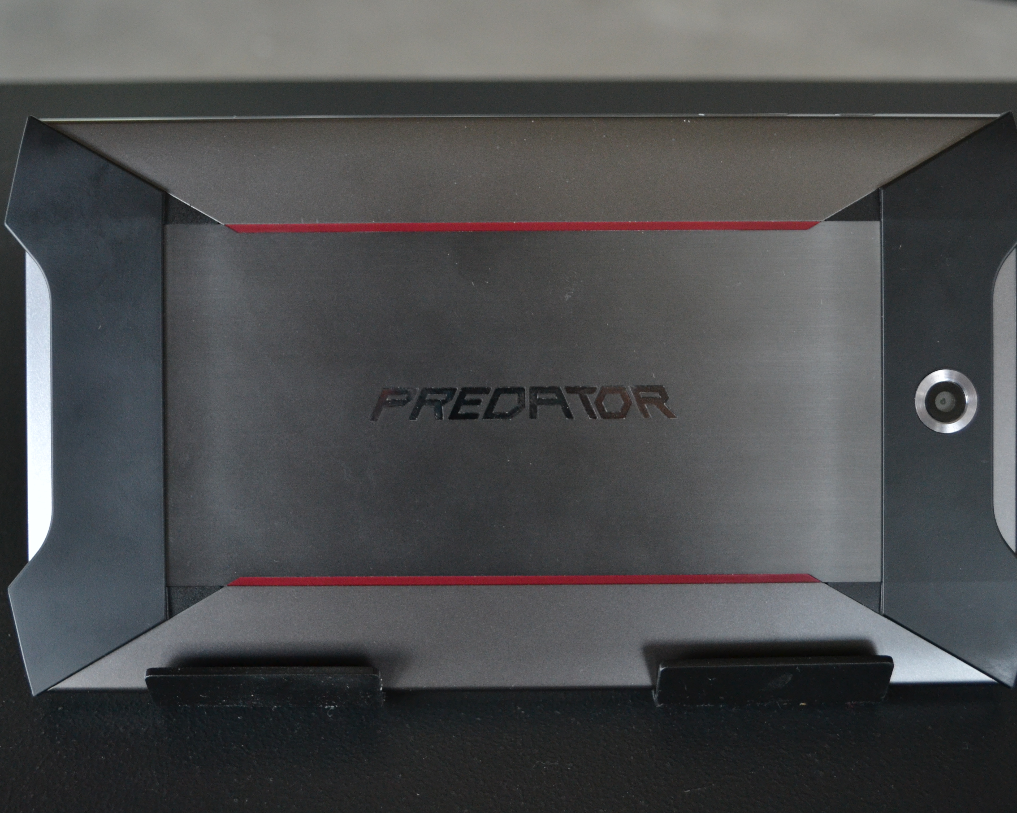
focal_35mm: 44
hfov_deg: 42.0
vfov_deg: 34.1
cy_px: 406
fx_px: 1324
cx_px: 483
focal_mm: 26
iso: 800
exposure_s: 1/50
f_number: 5
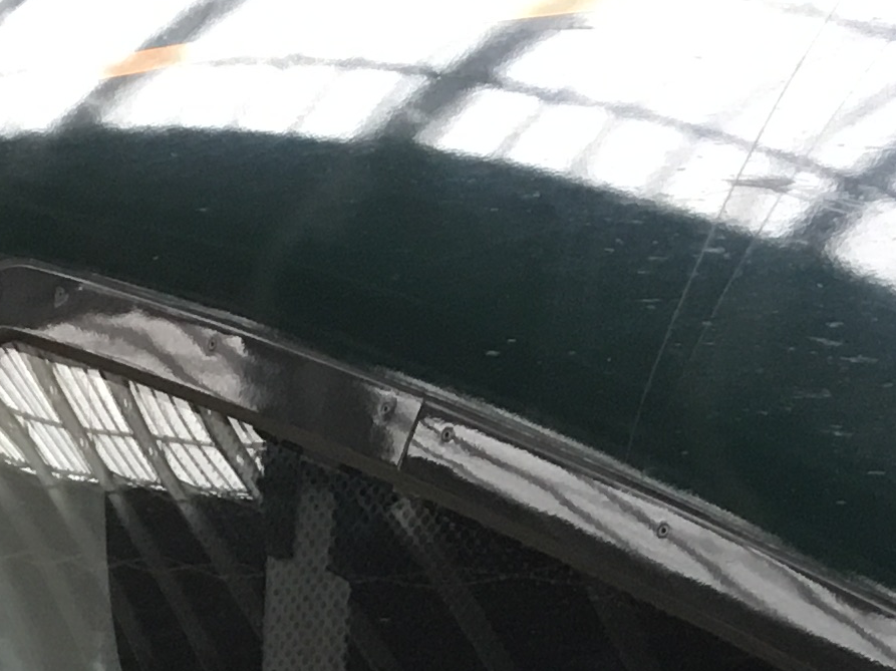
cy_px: 1349
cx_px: -135
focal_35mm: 131
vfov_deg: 10.4
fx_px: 3389
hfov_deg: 14.6
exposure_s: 1/17
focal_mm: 4.15
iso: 80
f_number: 2.2
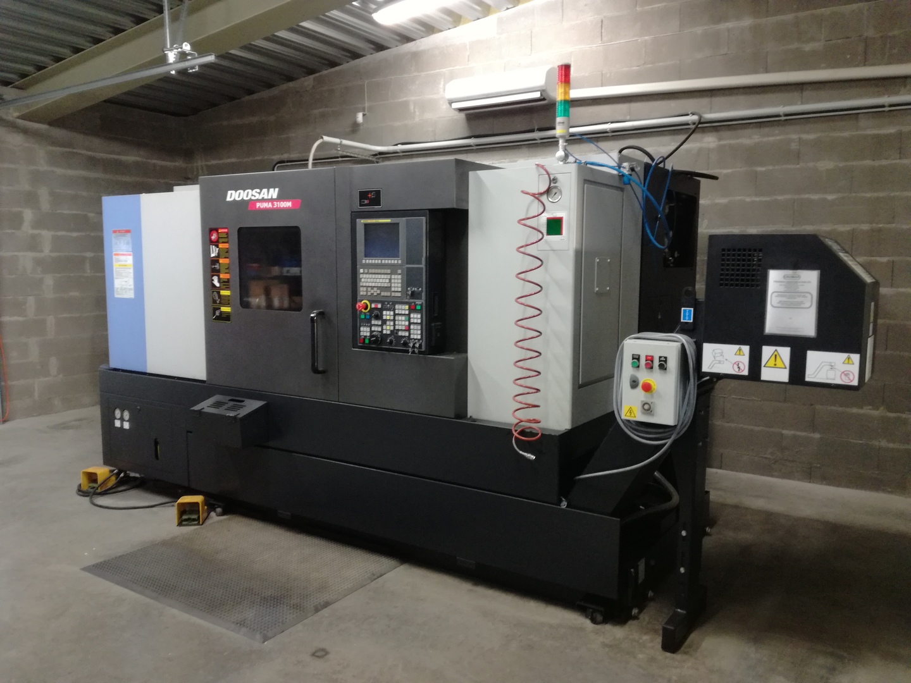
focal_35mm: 27
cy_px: 342
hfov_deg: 65.3
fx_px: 711
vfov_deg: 51.4
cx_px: 456
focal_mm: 3.79
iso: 250
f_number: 2
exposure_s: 1/33.3
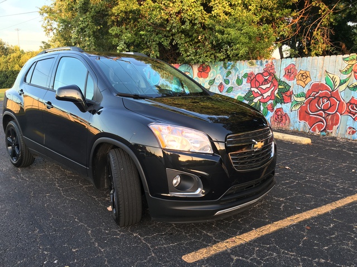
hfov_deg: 61.7
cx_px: 178
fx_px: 299
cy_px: 134
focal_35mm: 29
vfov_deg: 48.2
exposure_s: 1/40
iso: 25
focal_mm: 4.15
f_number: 2.2
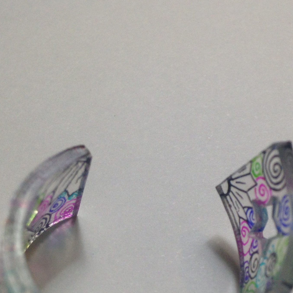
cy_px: 210
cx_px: 190
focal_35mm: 70
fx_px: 670
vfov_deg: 24.4
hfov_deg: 24.6
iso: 80
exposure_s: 1/120
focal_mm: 4.12
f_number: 2.4
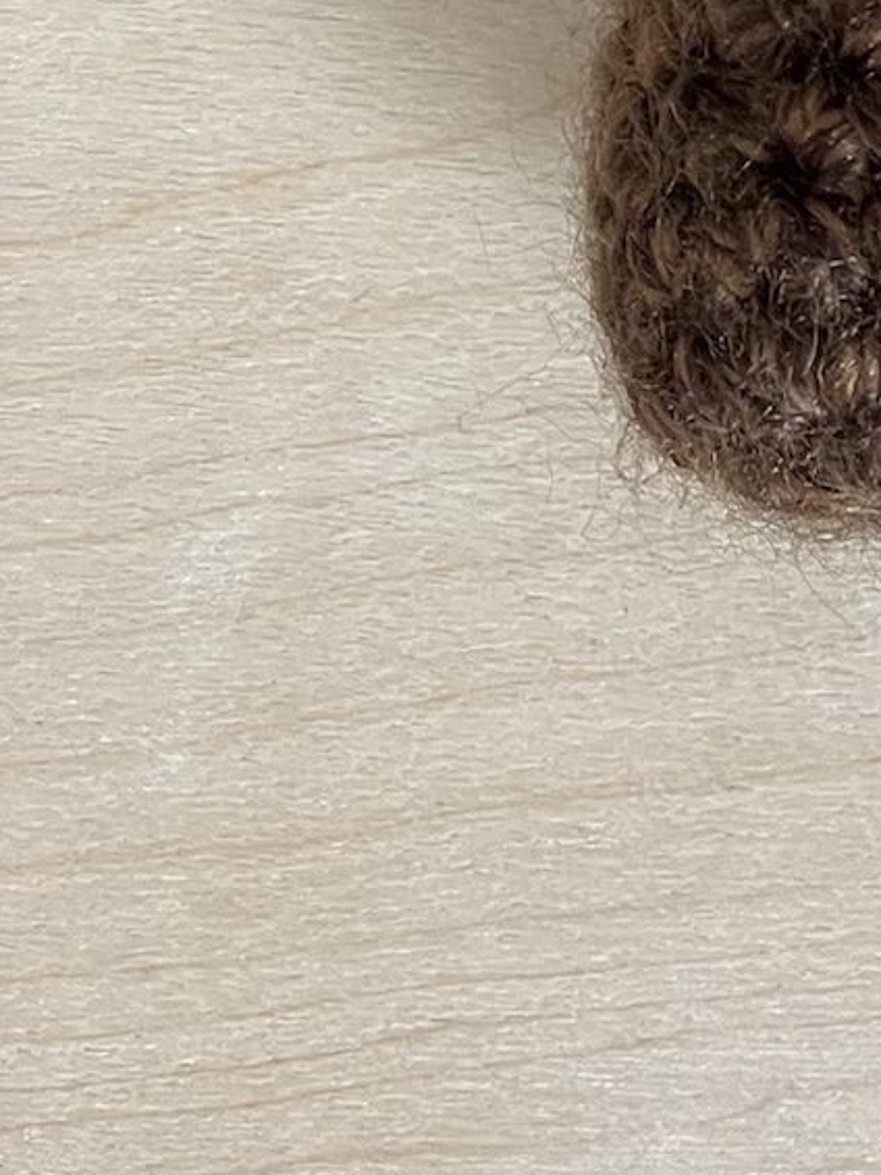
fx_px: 6242
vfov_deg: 10.5
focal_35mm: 184
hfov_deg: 7.8
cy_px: -393
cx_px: 1554
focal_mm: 6
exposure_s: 1/60
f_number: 2
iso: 160
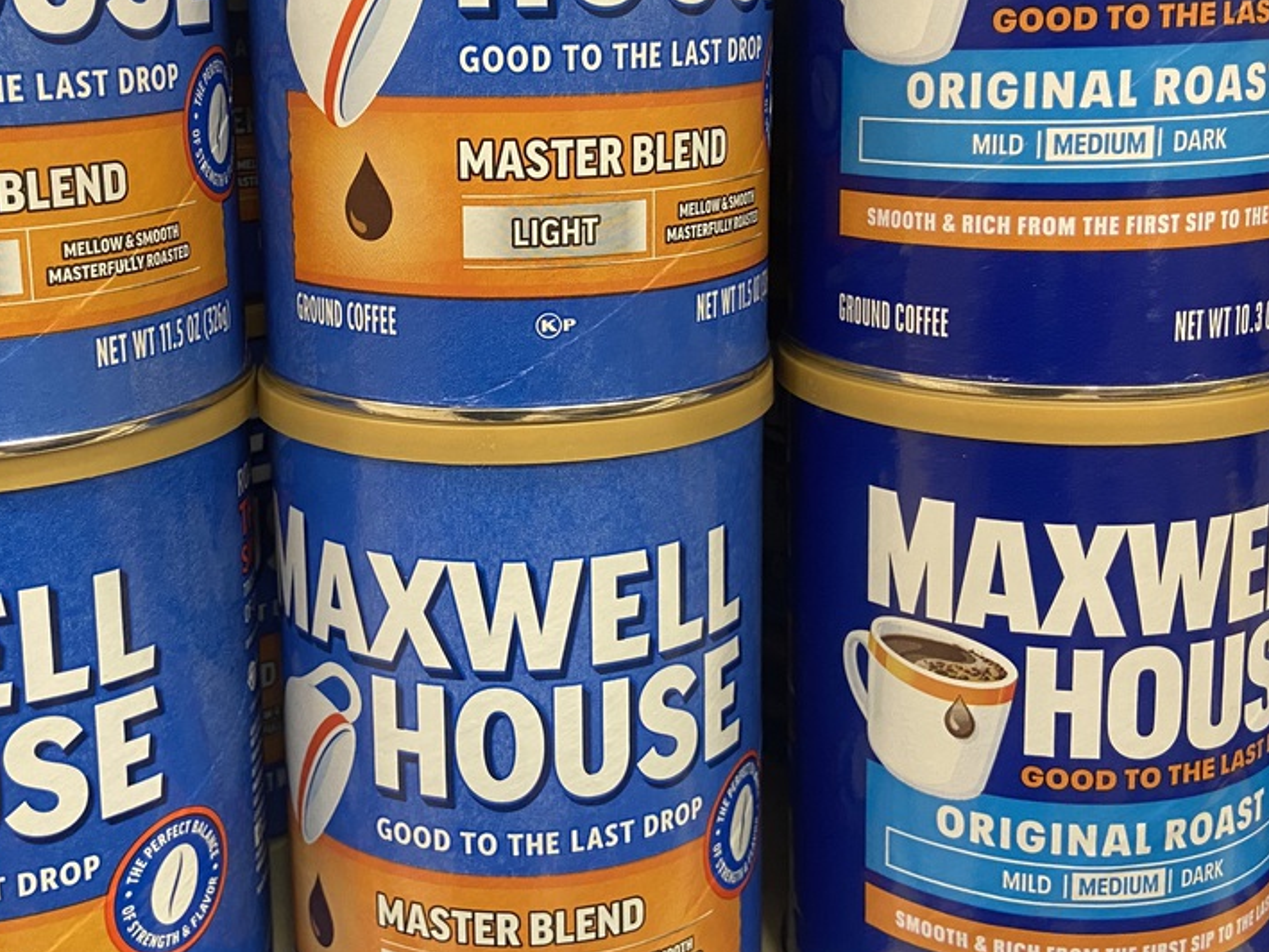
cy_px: 322
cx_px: 535
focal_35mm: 44
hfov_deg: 42.8
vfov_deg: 32.6
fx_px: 1613
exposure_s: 1/60
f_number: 1.8
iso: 160
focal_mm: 4.25
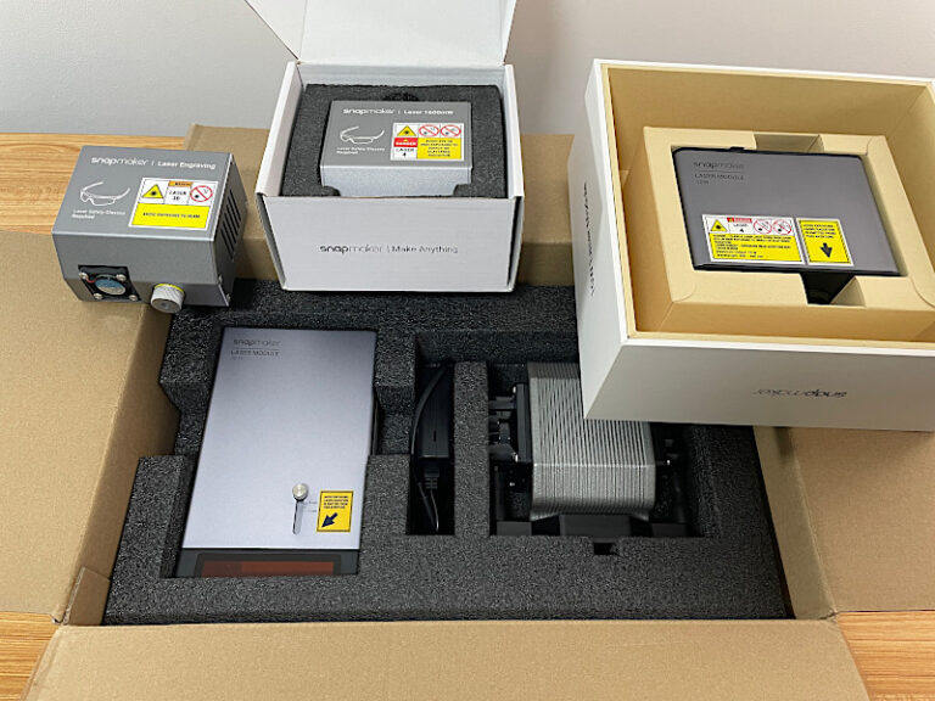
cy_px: 350
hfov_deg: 67.3
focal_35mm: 26
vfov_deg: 53.1
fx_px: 702
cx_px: 468
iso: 100
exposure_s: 1/50
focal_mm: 4.2
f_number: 1.6
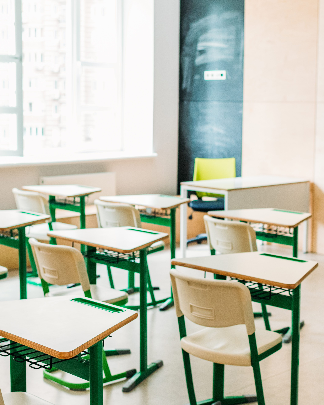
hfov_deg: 24.2
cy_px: 190
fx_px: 755
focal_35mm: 63
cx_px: 193
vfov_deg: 30.0
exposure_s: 1/320
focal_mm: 35
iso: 800
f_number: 2.8
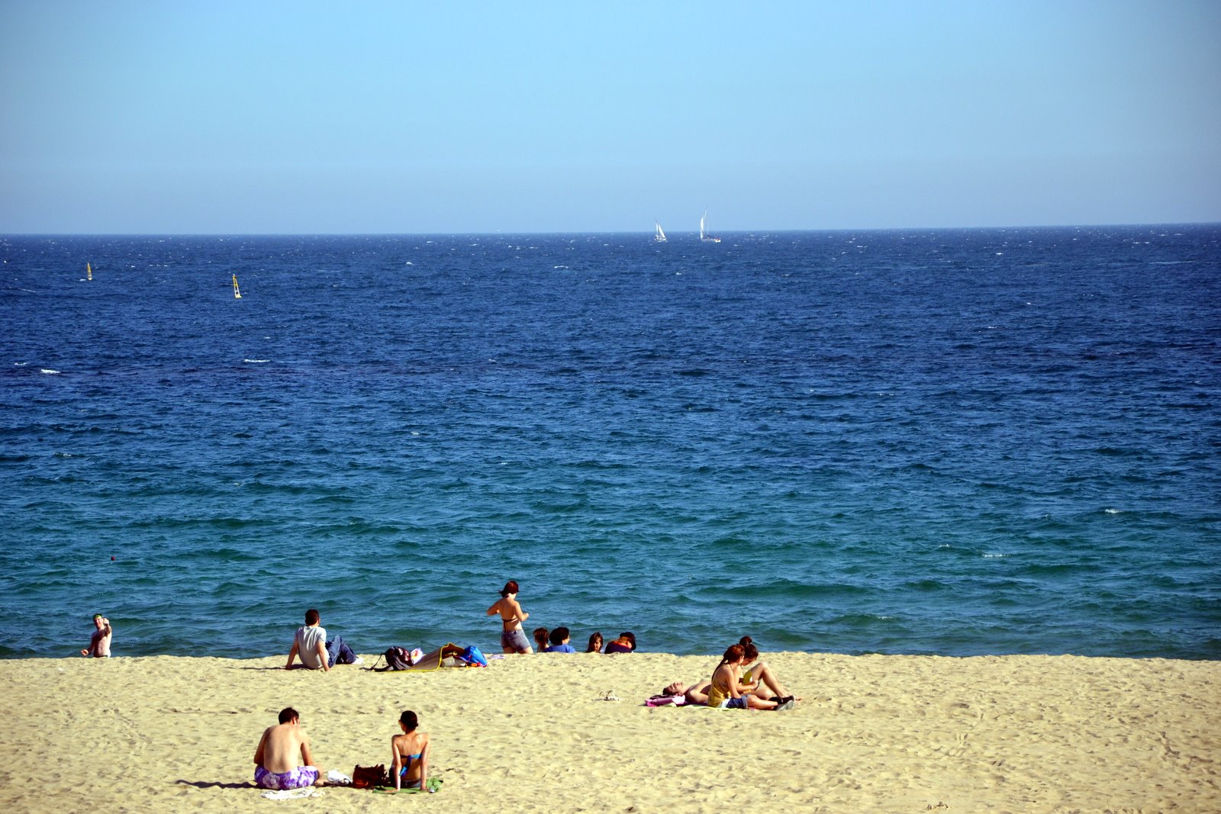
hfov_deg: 13.0
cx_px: 610
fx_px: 5342
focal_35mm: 158
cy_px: 407
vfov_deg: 8.7
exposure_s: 1/1250
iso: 400
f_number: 5.6
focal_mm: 105
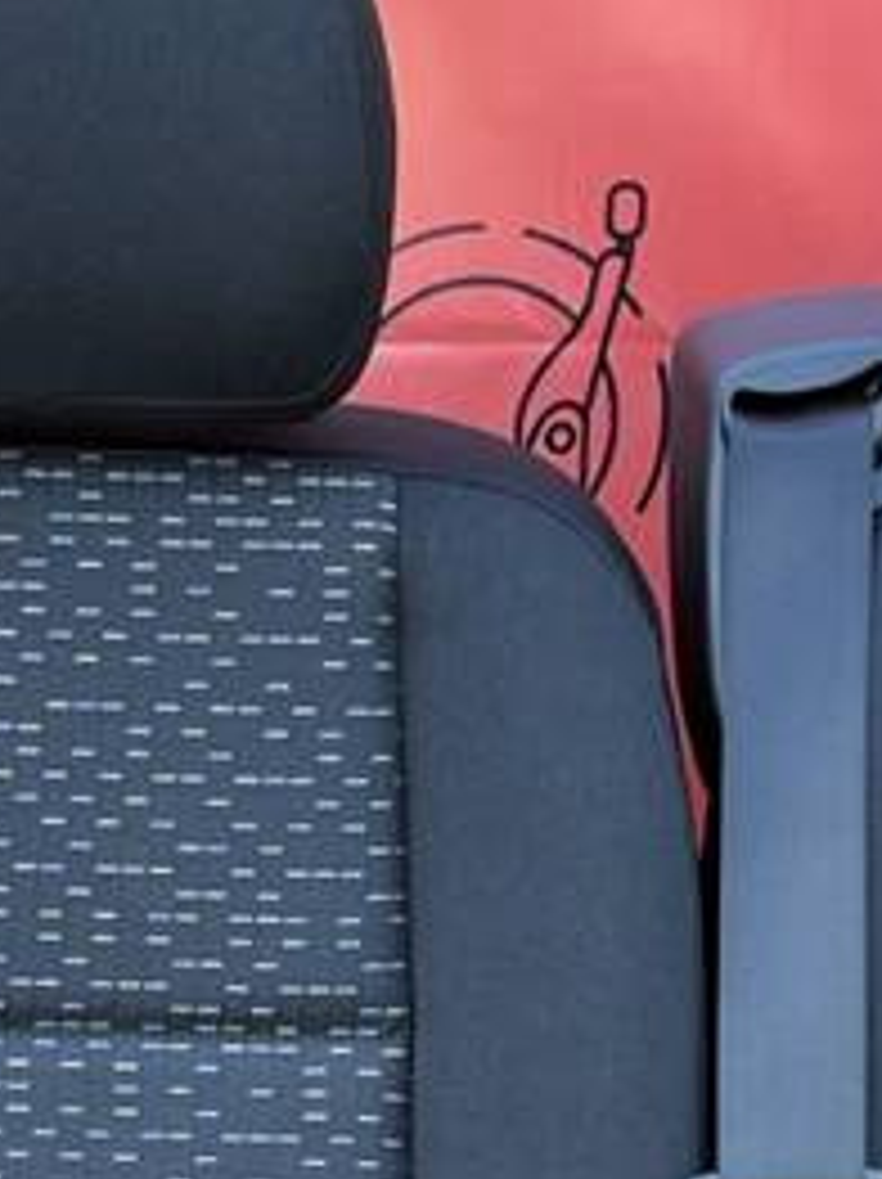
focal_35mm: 159
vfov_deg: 12.0
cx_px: -36
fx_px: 5410
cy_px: 1580
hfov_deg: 9.2
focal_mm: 5.1
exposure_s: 1/121
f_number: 1.6
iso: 50
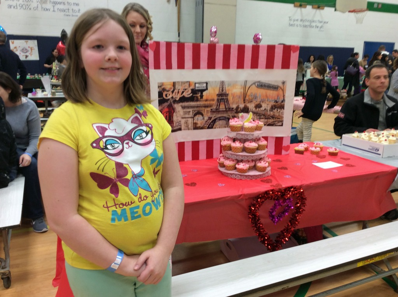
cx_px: 199
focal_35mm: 32
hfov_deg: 56.9
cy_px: 148
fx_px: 367
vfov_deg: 44.1
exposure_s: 1/24
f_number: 2.4
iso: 32
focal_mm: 3.3
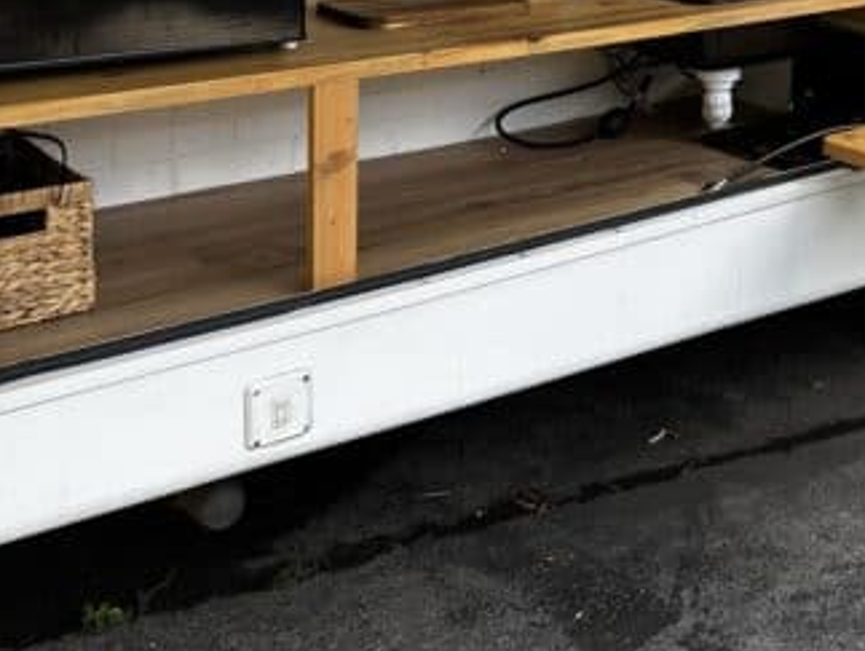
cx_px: 787
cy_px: -75
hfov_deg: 32.0
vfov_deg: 24.0
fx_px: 1426
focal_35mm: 57
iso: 80
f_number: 1.78
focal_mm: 6.86
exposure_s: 1/580
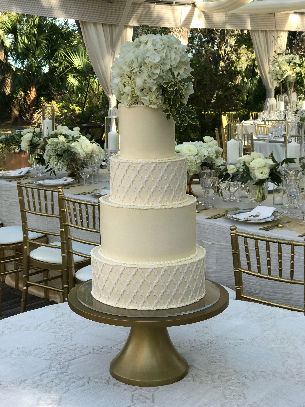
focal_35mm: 58
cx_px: 154
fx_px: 681
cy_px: 205
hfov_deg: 25.2
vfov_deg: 33.2
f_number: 2.8
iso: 20
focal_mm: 6.6
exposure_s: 1/177
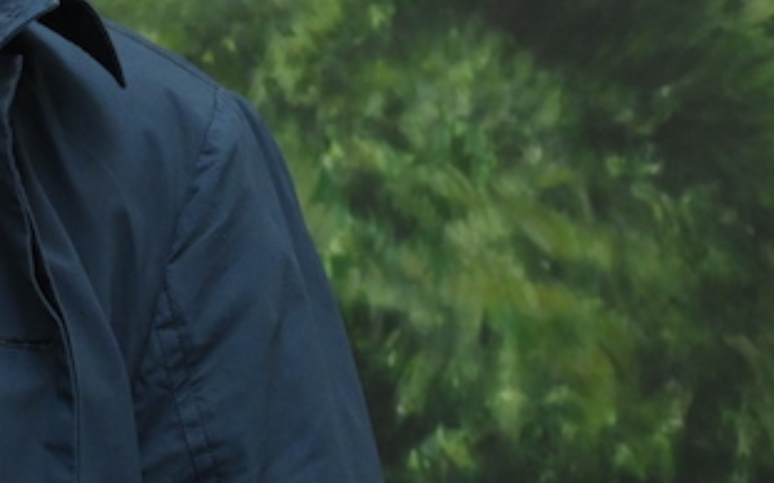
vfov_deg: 4.6
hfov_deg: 7.3
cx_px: -291
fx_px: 5966
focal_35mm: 283
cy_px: -224
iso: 2200
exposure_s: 1/125
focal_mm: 64
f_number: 4.8
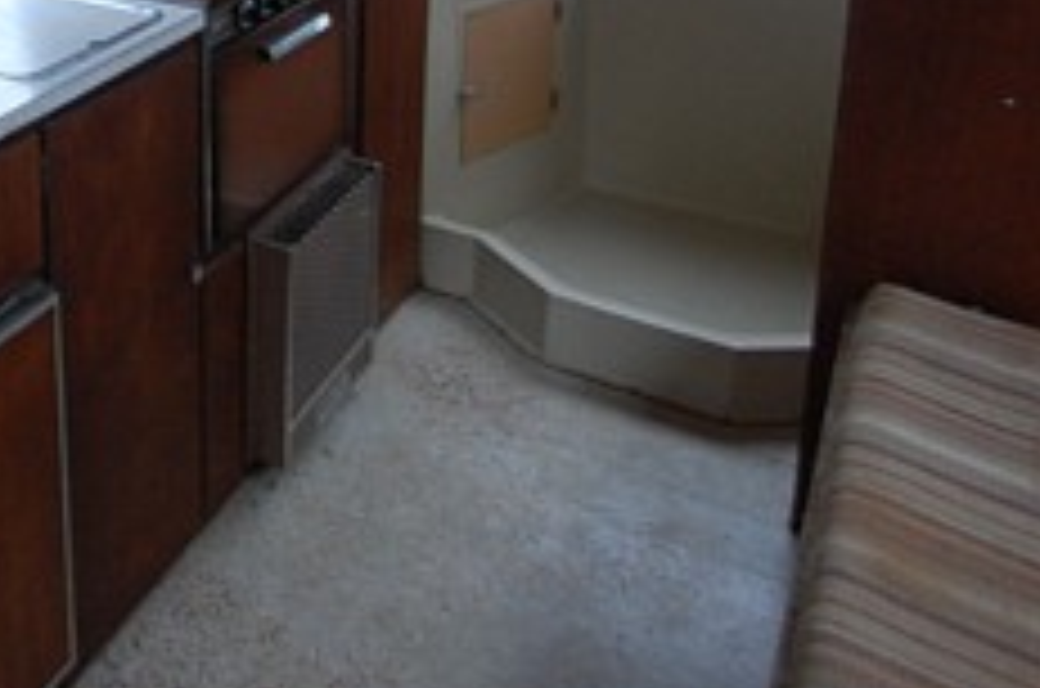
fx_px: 1124
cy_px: -146
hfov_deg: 44.9
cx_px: 95
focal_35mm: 39
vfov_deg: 29.2
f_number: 3.5
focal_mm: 10
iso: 720
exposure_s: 1/30
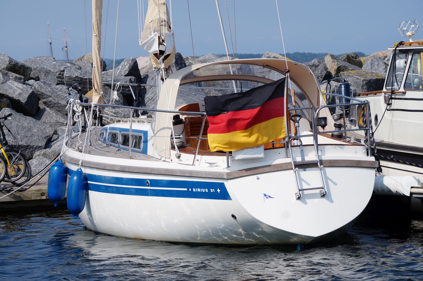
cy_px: 140
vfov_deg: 7.0
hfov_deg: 10.6
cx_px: 212
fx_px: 2290
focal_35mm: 195
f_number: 8
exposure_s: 1/500
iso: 100
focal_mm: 130
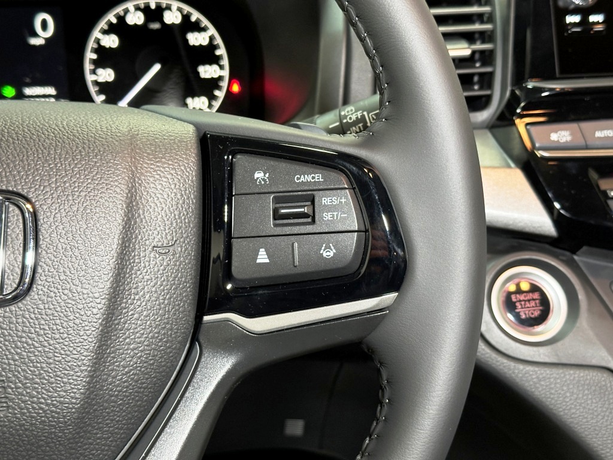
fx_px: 850
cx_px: 306
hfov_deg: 39.7
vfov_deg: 30.3
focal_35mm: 48
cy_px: 230
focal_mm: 6.86
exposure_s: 1/30
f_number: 1.78
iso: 500
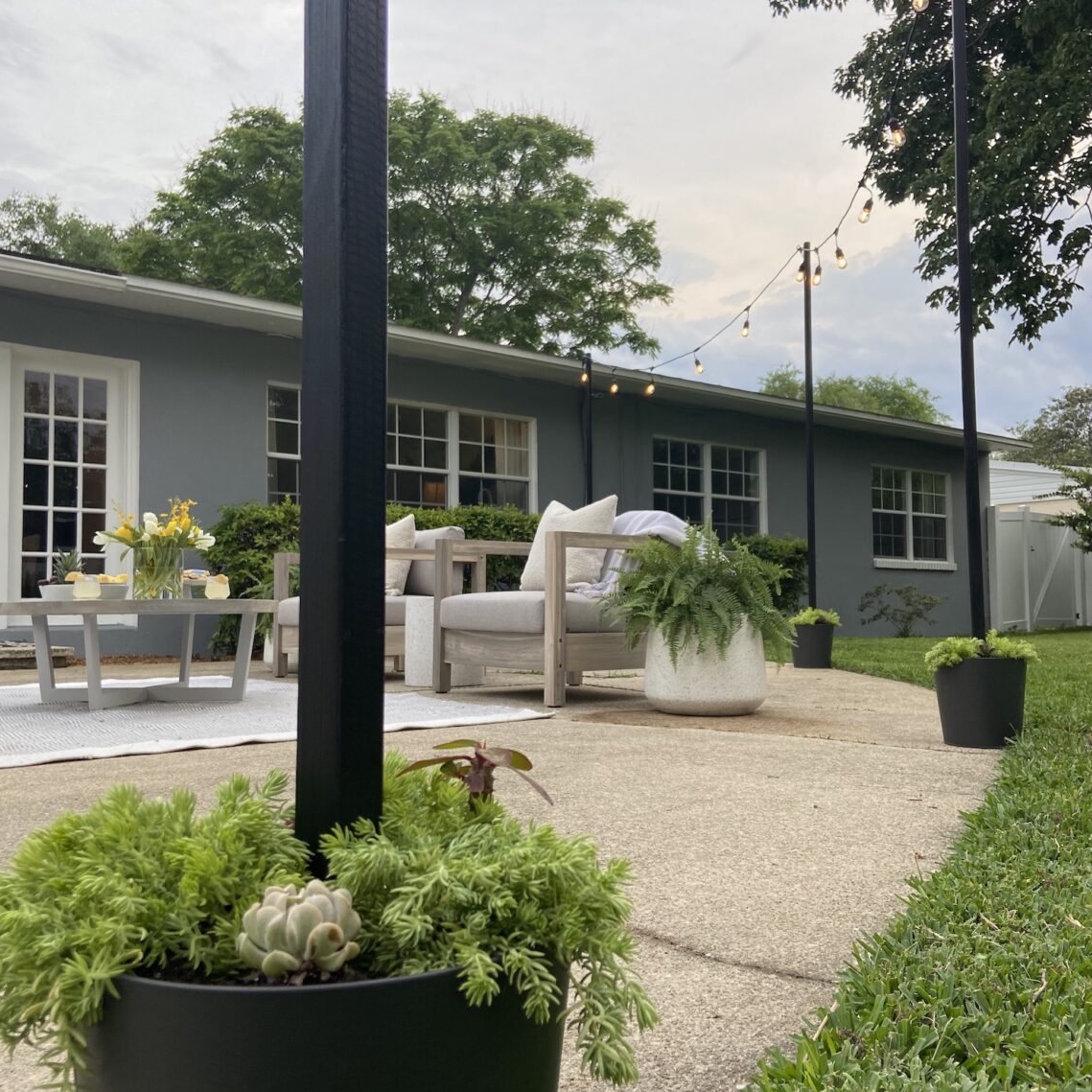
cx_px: 541
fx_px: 1106
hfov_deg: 52.5
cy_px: 568
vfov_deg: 52.5
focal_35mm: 31
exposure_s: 1/262
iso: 32
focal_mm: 4.25
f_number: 1.8
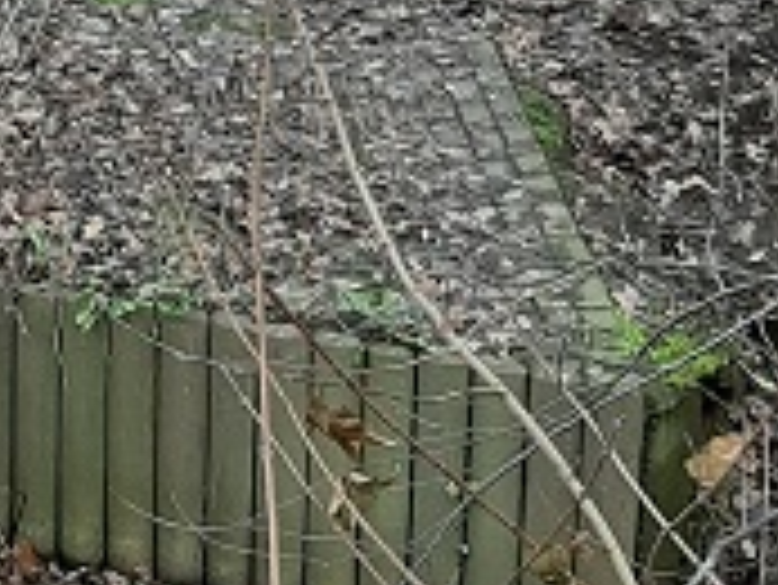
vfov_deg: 16.1
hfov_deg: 19.4
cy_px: 9
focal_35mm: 90
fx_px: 2024
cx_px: -342
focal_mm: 3.93
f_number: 1.7
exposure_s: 1/169
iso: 40
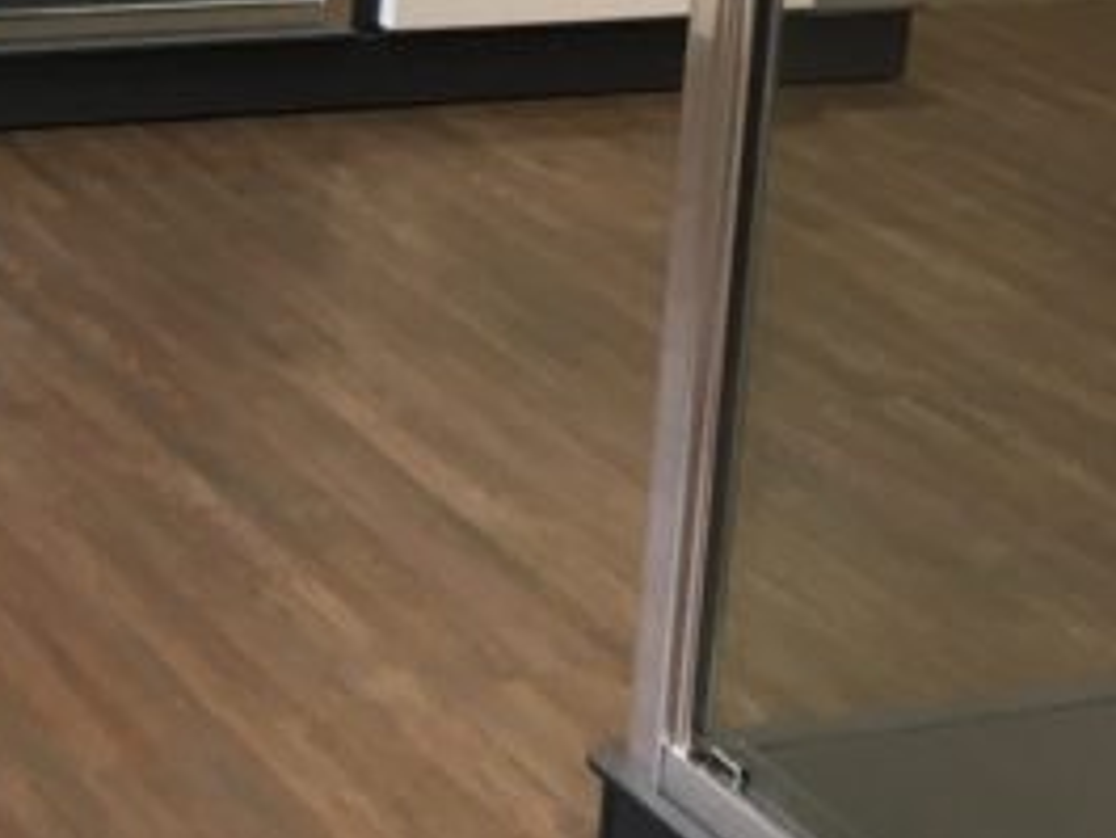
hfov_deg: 17.1
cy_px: -465
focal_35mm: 104
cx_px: -550
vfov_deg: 13.3
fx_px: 3354
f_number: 2.2
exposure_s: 1/33
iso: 80
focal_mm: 4.15
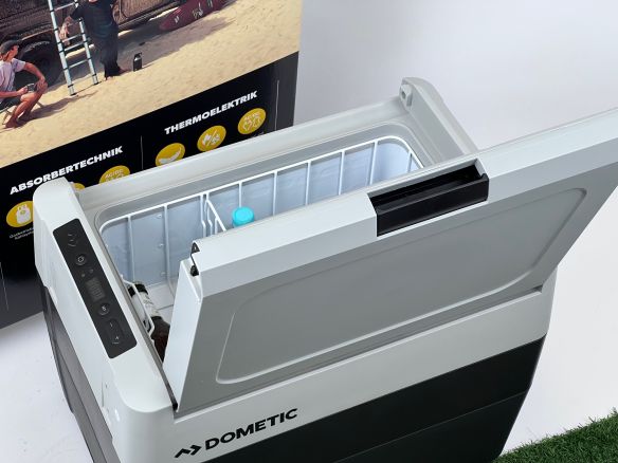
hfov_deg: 25.3
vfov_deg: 19.1
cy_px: 232
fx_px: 1375
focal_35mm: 77
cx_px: 309
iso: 64
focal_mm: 9
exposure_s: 1/100
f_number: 2.8
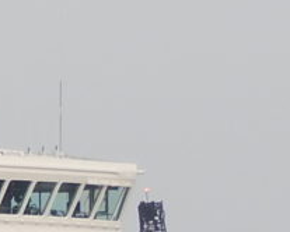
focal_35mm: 1321
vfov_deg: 1.2
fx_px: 11349
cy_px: 291
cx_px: -256
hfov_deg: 1.5
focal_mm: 41.7
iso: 125
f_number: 5.6
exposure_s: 1/200
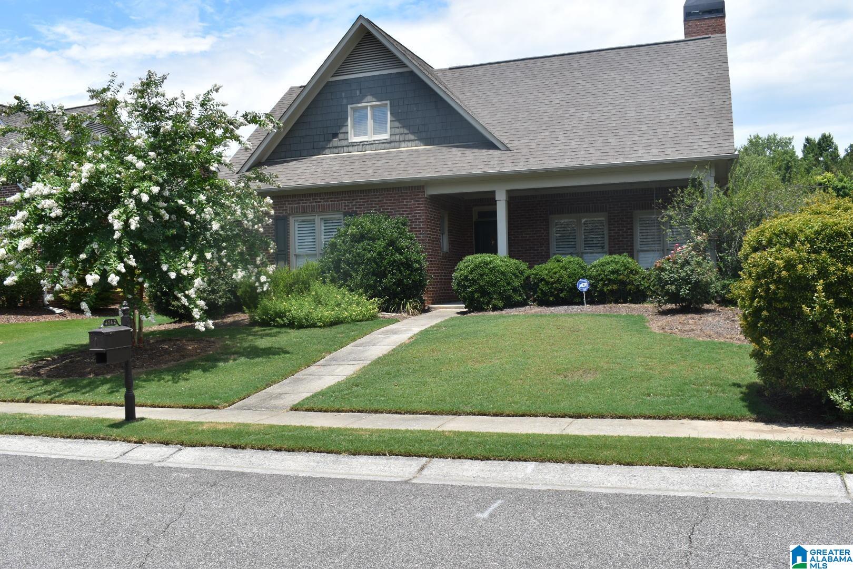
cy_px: 284
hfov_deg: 57.2
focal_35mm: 33
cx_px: 426
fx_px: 782
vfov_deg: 40.0
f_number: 9
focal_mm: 22
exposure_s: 1/320
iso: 200
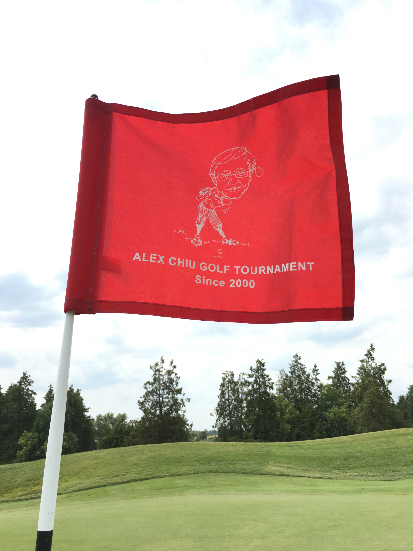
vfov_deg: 61.7
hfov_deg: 48.2
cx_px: 206
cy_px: 276
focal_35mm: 29
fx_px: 461
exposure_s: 1/1131
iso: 25
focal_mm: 4.15
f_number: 2.2
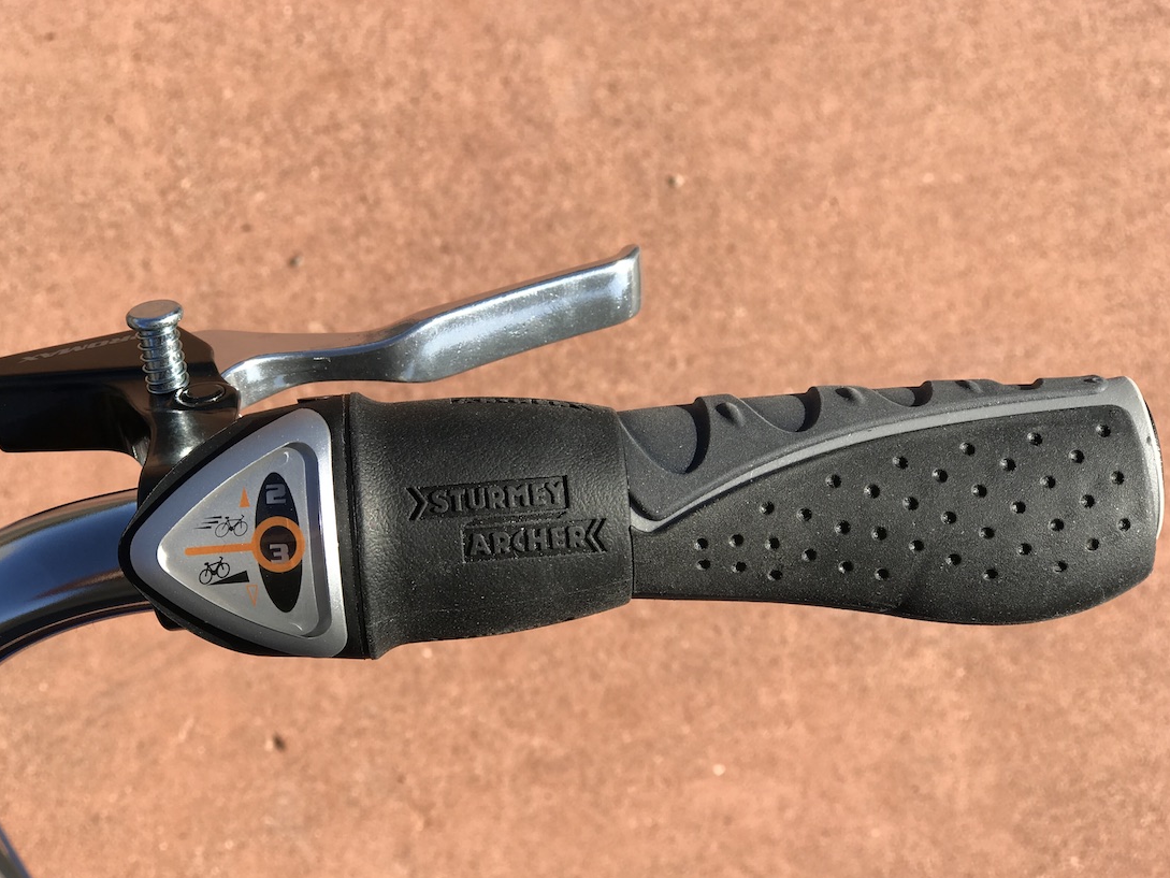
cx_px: 496
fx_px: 2265
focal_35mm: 67
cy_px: 496
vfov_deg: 21.9
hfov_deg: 28.9
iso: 20
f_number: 2.8
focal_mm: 6.6
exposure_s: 1/499
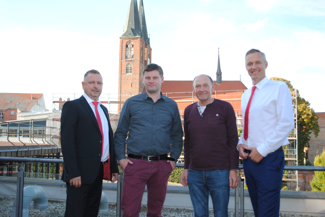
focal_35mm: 39
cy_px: 108
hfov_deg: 49.5
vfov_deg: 34.3
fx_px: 353
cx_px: 162
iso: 100
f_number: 4.2
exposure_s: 1/125
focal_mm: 26
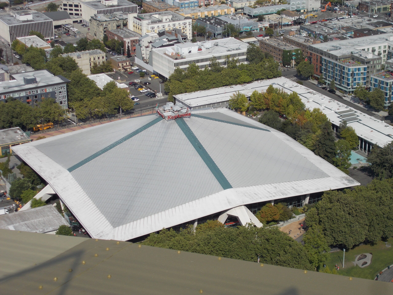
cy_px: 148
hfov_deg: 25.7
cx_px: 196
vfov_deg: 19.4
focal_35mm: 76
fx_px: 863
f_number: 5.8
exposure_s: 1/640
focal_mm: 13.5
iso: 80
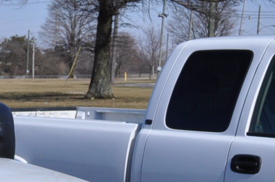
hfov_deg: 10.6
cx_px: -257
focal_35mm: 179
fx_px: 1366
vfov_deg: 7.4
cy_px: 338
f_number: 10
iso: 200
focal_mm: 28
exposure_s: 1/400
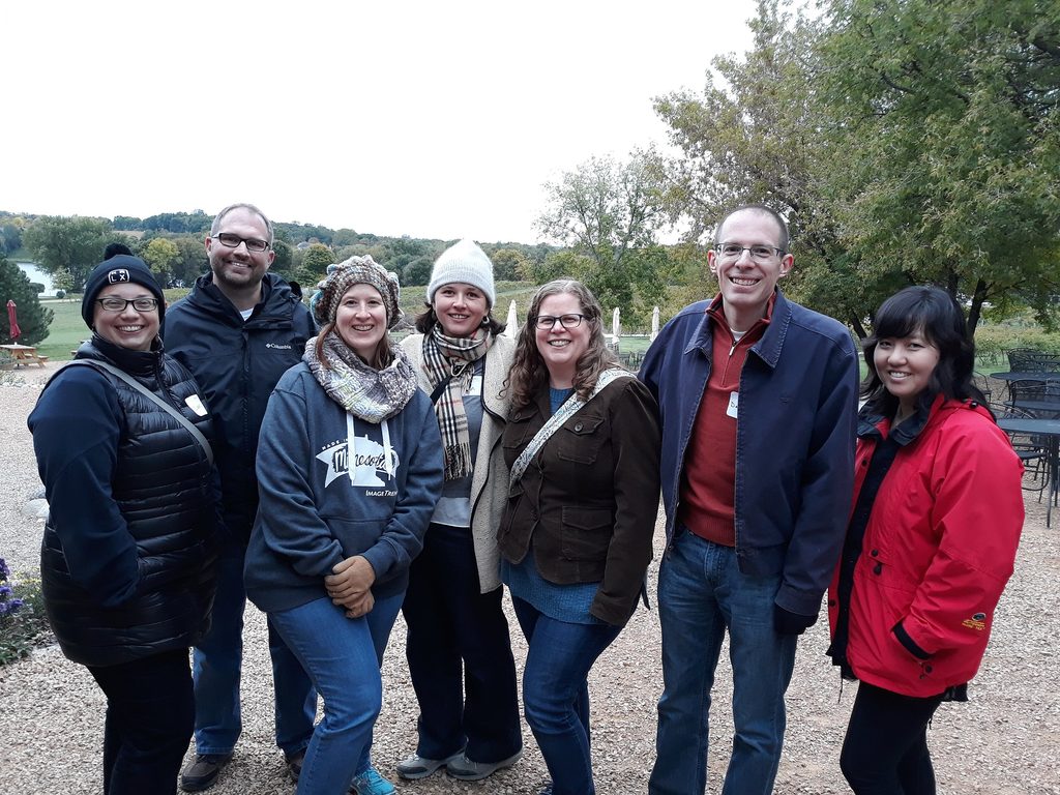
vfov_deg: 49.7
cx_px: 530
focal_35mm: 28
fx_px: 857
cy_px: 398
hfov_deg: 63.4
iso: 80
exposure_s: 1/40
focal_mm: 3.7
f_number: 1.7
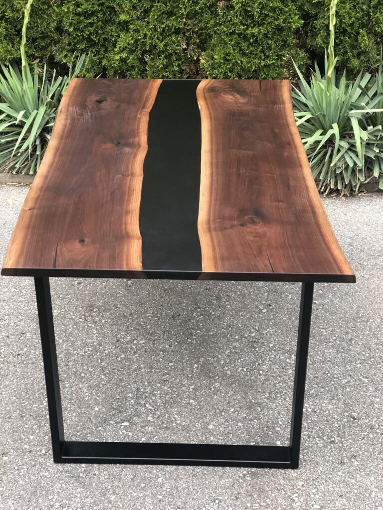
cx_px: 192
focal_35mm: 57
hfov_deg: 25.7
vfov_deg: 33.8
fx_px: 841
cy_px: 255
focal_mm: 6.6
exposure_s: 1/30
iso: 64
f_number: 2.8
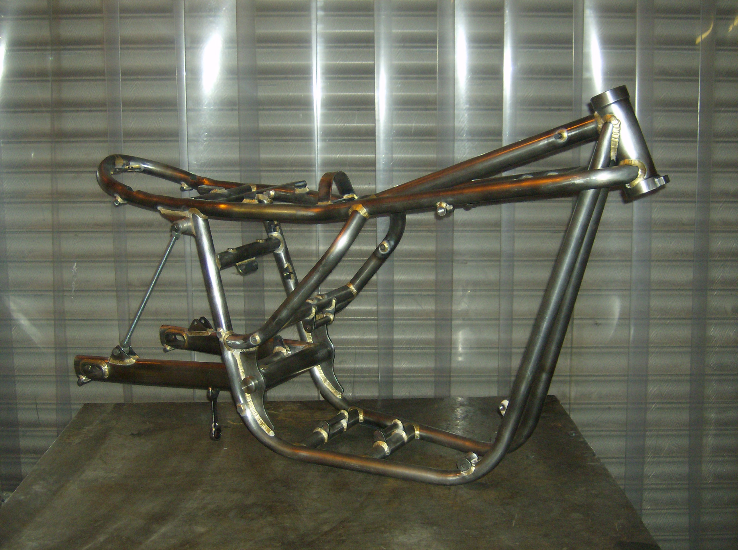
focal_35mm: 46
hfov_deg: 41.3
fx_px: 979
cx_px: 369
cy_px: 275
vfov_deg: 31.4
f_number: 3.1
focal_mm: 7.7
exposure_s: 1/74
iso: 200
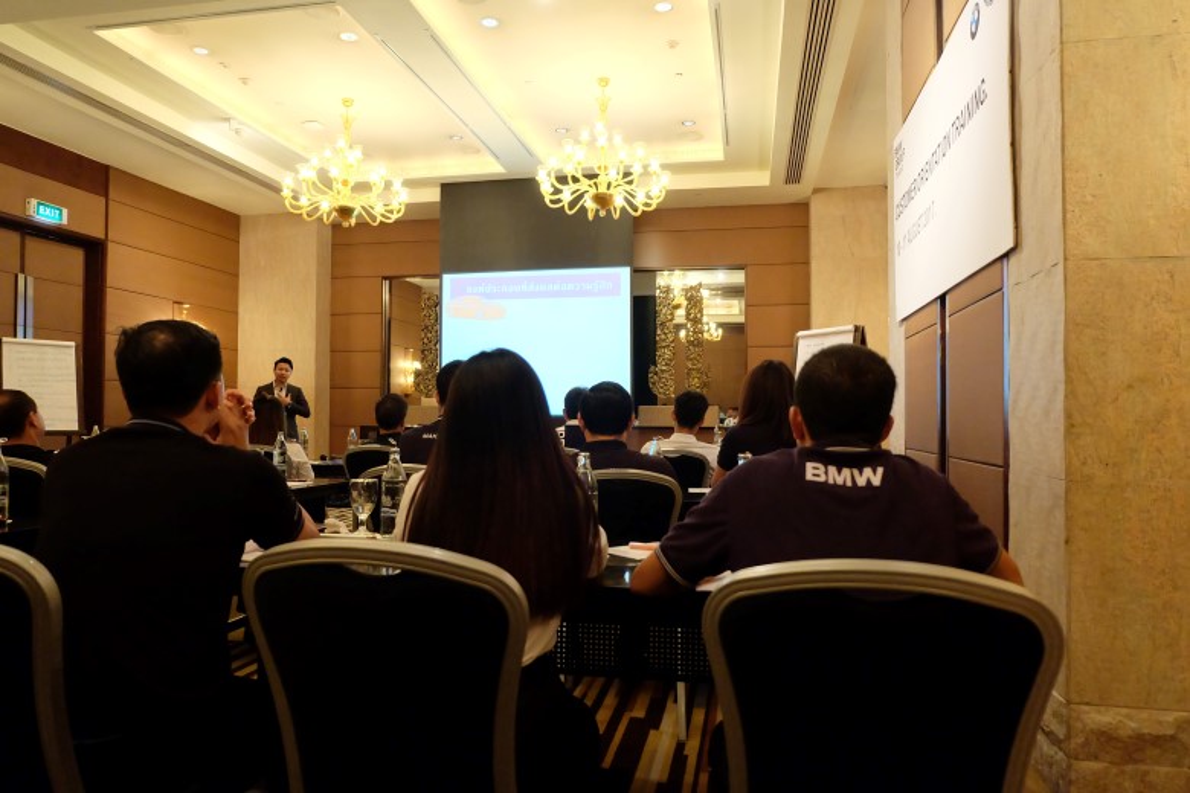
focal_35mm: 24
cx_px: 595
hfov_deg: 73.7
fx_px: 793
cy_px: 396
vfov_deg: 53.1
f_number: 3.5
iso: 5000
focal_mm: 16
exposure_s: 1/140
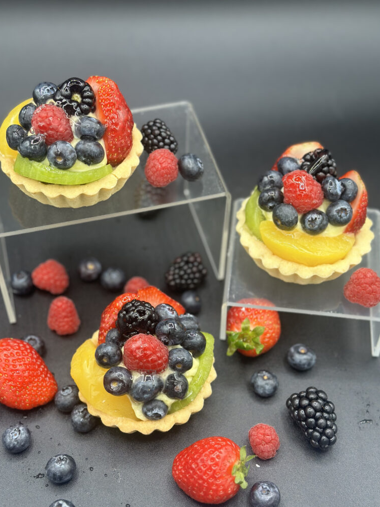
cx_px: 187
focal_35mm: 49
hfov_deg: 29.7
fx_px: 717
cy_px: 258
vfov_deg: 38.9
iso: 80
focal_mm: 6.86
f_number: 1.78
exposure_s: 1/271
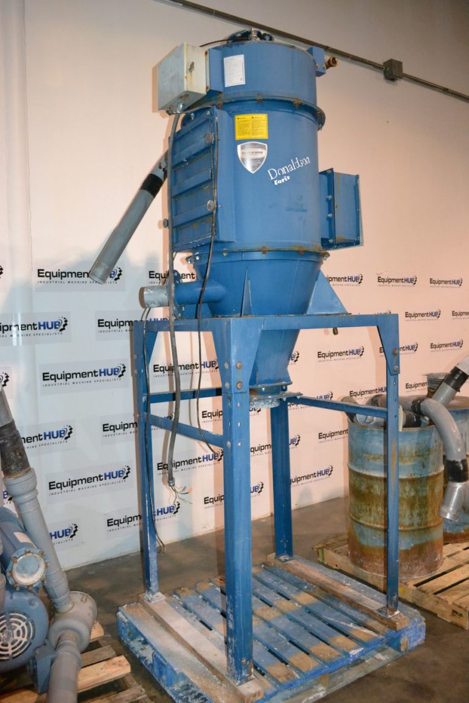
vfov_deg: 67.4
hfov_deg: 47.9
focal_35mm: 27
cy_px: 352
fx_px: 528
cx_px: 234
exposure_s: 1/60
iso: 2800
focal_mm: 18
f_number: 3.5
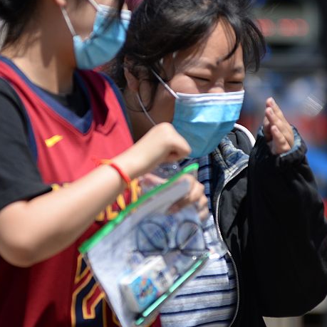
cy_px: 134
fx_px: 4756
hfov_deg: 3.9
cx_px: 133
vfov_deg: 3.9
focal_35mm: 445
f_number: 3.2
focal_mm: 200
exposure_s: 1/2500
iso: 200
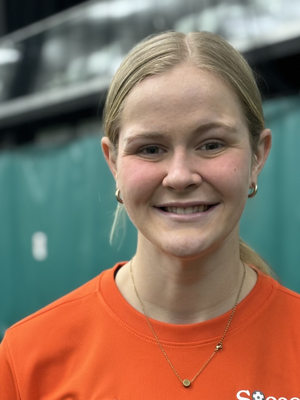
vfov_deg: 22.6
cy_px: 272
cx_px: 173
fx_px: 994
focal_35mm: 86
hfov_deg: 17.2
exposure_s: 1/60
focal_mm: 5.96
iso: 160
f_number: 1.6
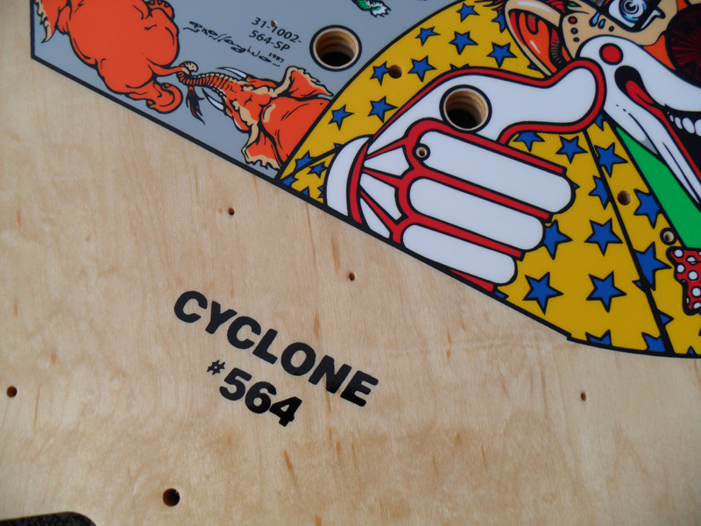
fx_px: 709
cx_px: 350
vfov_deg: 40.7
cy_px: 263
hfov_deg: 52.6
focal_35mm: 35
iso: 80
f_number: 7.6
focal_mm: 6.3
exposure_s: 1/350
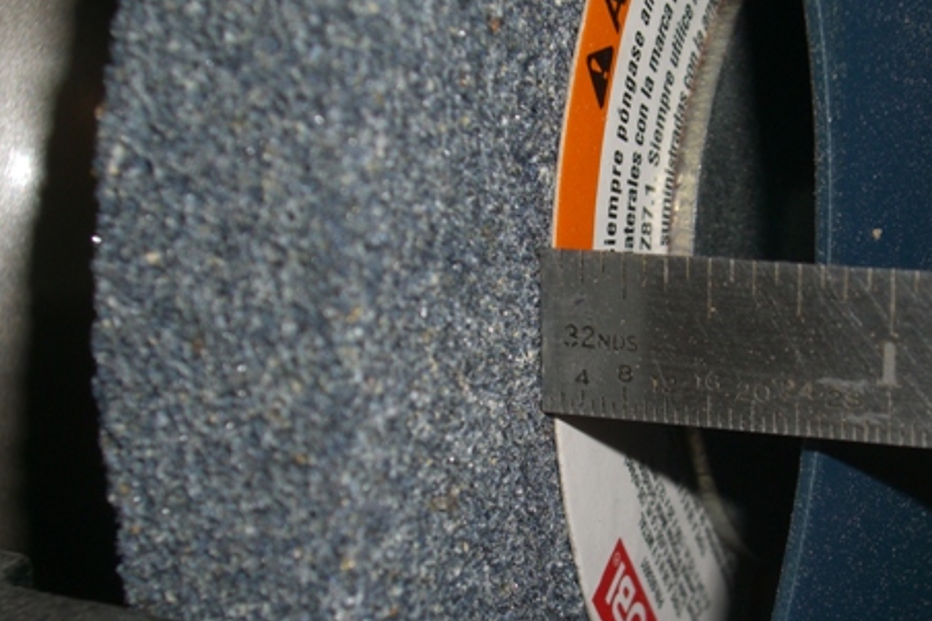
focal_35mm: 81
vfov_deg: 16.8
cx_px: 641
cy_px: 386
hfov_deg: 24.9
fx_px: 2096
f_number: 6.8
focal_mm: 11.5
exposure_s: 1/60
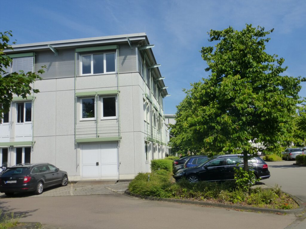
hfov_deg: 60.0
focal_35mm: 30
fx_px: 265
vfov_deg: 46.8
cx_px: 153
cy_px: 114
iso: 200
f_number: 5.6
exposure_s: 1/800
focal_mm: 5.4
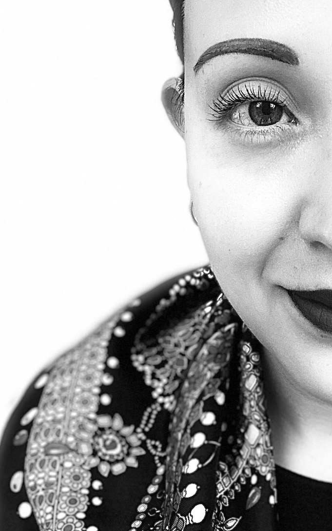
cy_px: 181
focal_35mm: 56
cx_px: 335
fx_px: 811
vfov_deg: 36.0
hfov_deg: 22.2
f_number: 1.9
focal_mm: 2.69
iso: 160
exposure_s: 1/60
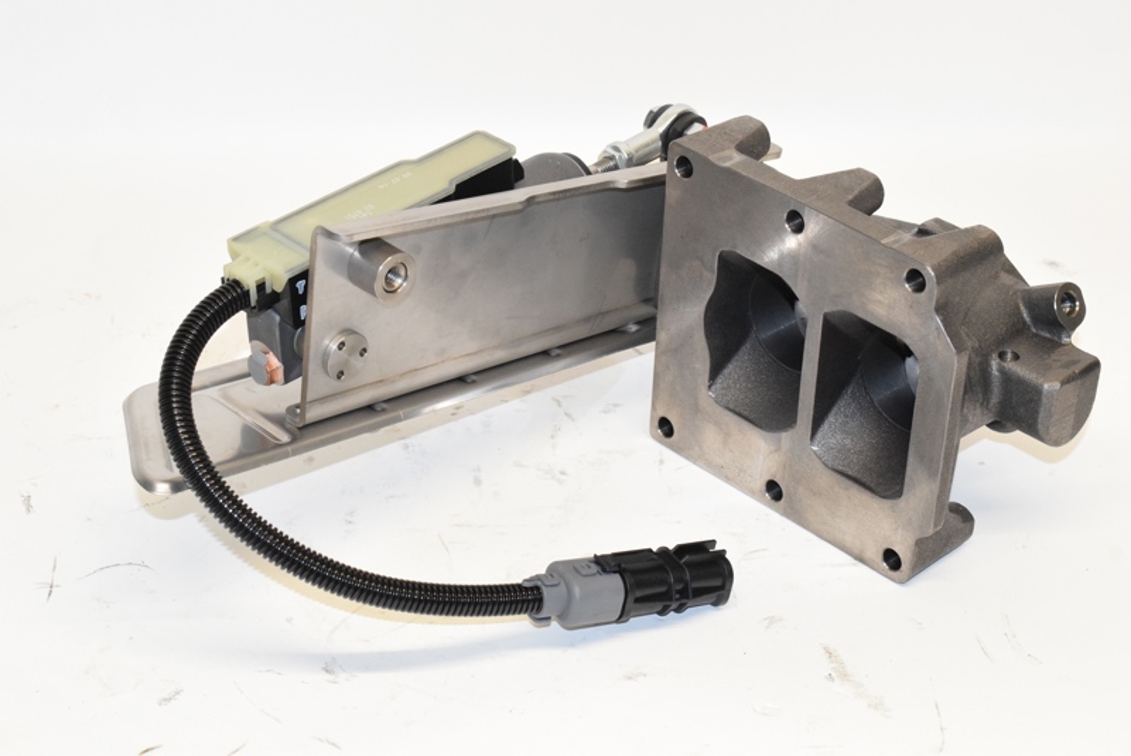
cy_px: 378
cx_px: 566
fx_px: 2358
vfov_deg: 18.2
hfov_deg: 27.0
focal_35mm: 75
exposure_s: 1/200
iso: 3200
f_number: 13
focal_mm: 50
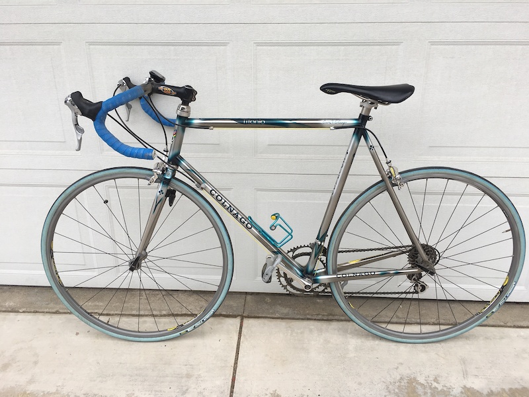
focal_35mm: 29
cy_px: 198
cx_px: 264
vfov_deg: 48.2
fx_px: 443
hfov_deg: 61.7
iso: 25
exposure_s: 1/273
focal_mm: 4.15
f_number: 2.2
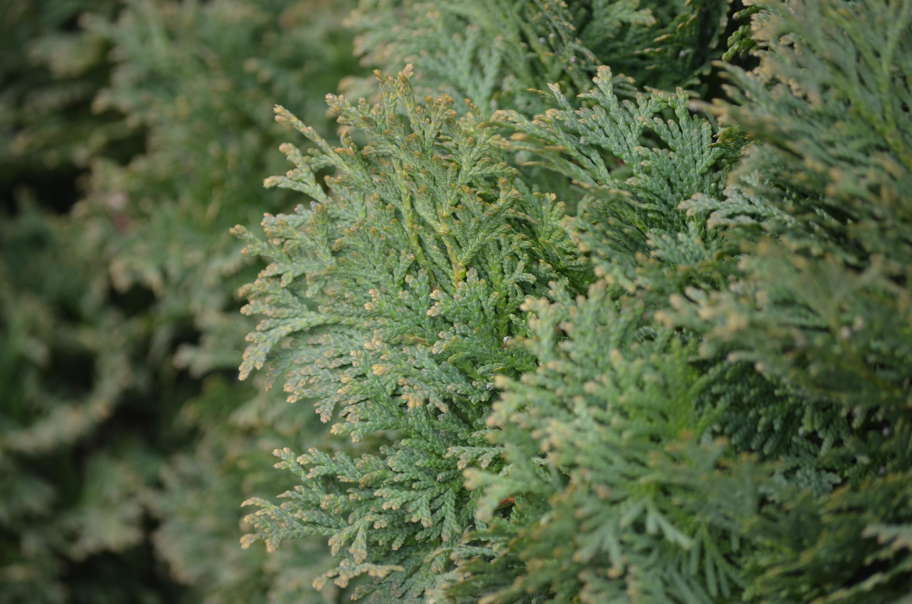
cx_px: 456
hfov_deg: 7.6
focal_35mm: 270
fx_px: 6826
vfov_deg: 5.1
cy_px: 302
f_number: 5.6
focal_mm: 180
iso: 450
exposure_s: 1/250
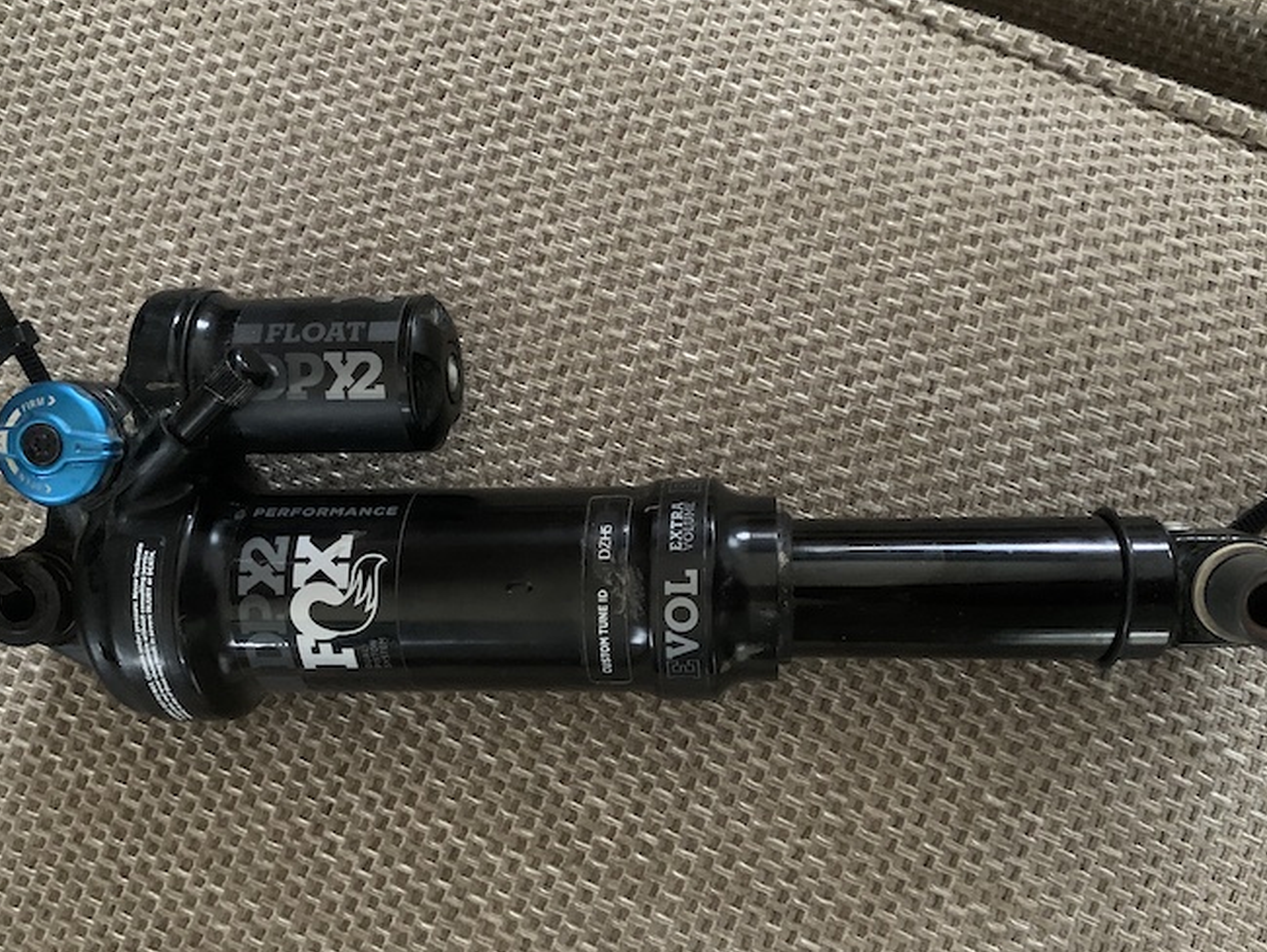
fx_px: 1172
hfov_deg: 56.8
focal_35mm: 32
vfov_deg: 44.1
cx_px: 624
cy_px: 529
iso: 800
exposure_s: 1/26
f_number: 1.8
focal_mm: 4.25
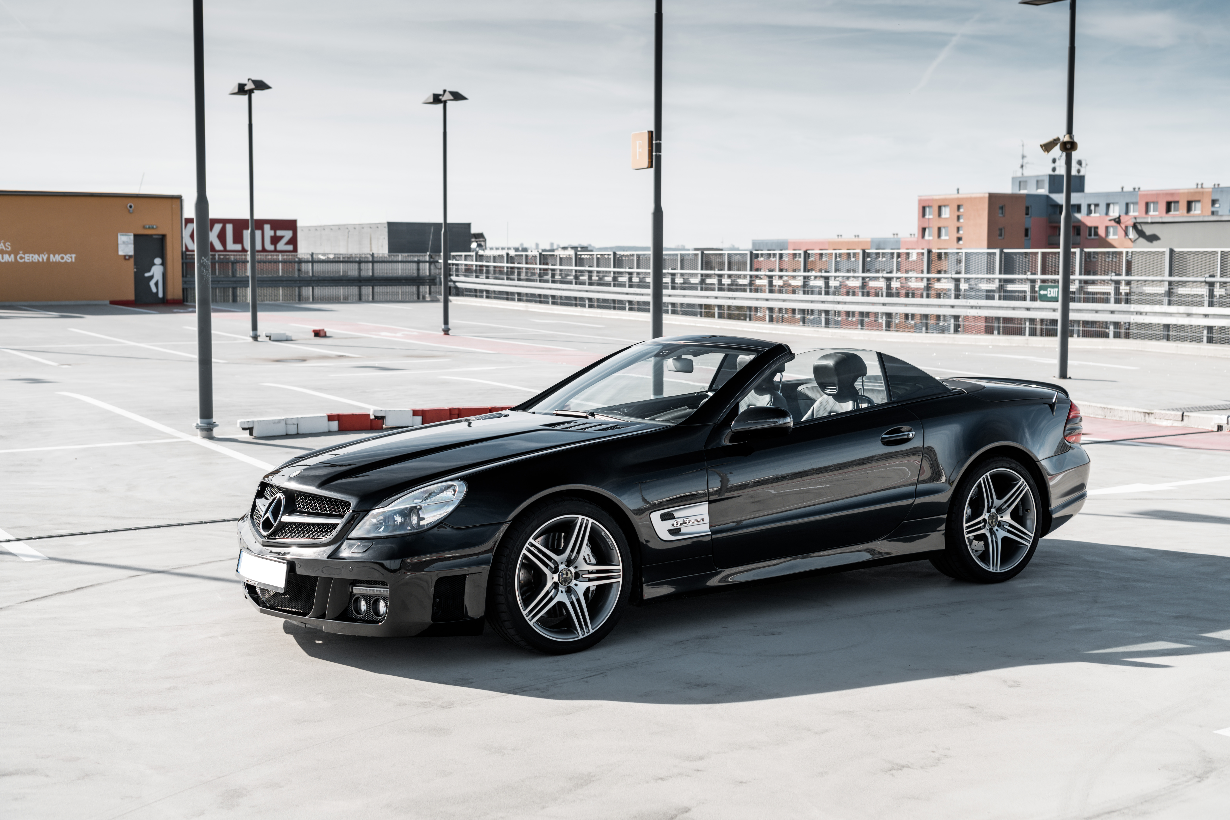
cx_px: 615
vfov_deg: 28.1
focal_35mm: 48
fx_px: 1640
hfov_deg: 41.1
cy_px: 410
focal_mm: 48
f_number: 4.5
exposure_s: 1/160
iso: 64
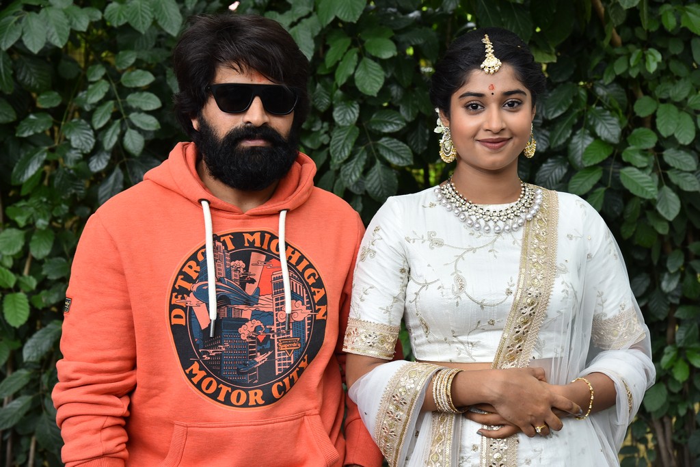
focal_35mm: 70
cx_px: 350
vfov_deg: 19.5
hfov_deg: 28.8
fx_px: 1361
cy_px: 234
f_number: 6.3
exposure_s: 1/125
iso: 500
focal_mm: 70
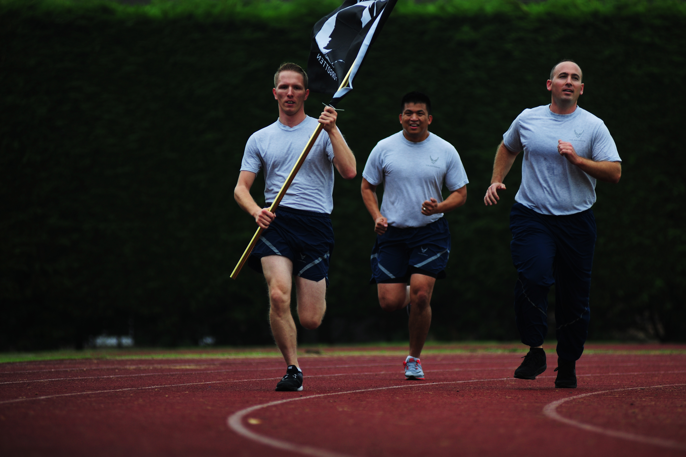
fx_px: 3525
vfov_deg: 7.4
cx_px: 343
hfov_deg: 11.1
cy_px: 228
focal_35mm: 185
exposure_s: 1/640
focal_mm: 185
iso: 125
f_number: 2.8
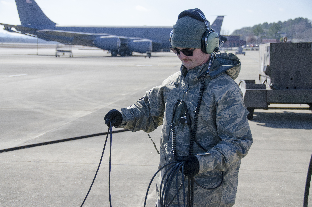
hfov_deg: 33.5
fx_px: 519
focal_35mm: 60
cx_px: 156
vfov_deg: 22.5
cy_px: 104
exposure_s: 1/5000
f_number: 4.5
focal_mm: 40
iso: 320
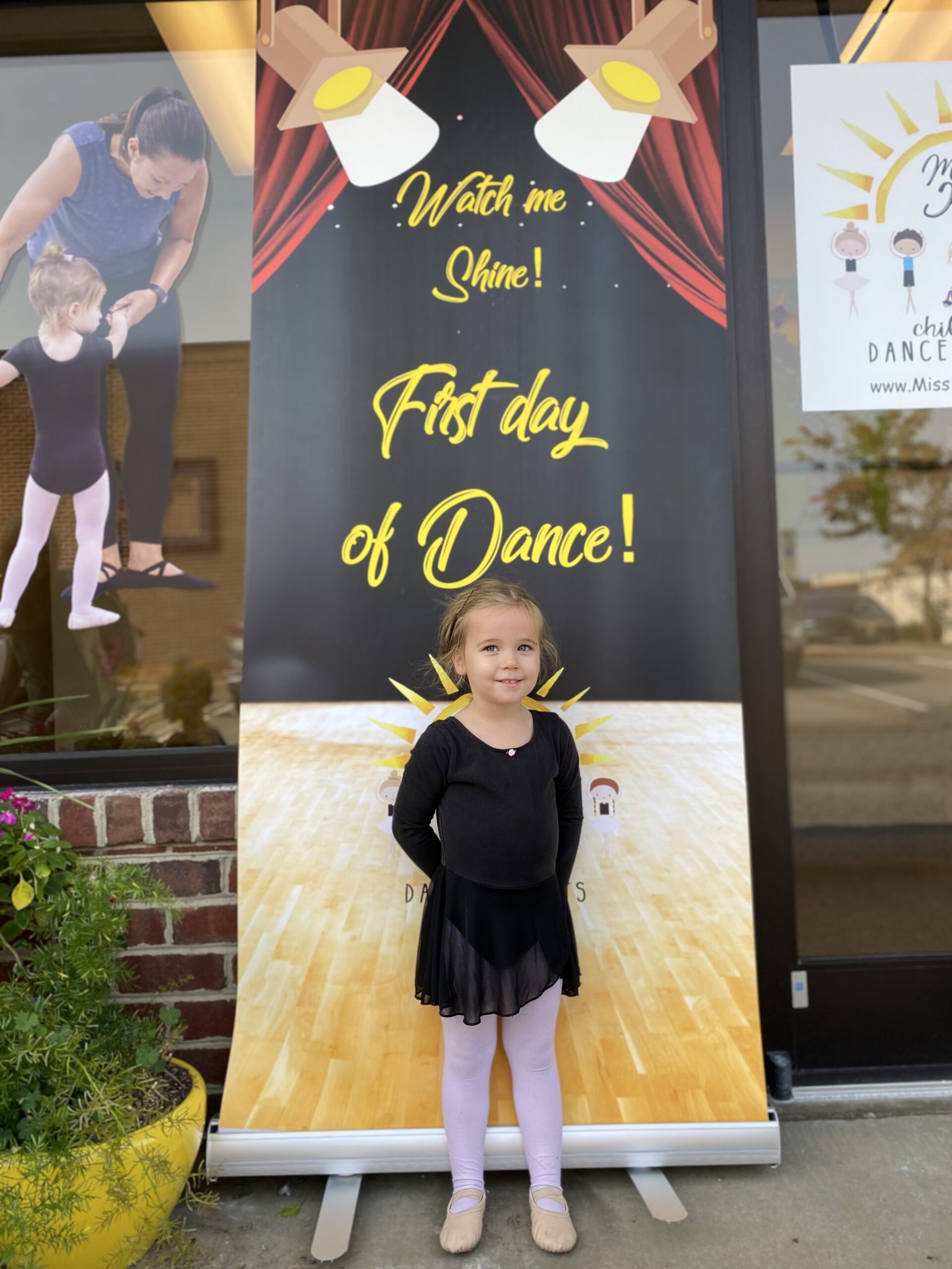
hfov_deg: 53.1
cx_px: 476
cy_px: 634
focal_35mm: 26
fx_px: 953
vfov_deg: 67.3
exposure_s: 1/384
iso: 32
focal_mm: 4.25
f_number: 1.8
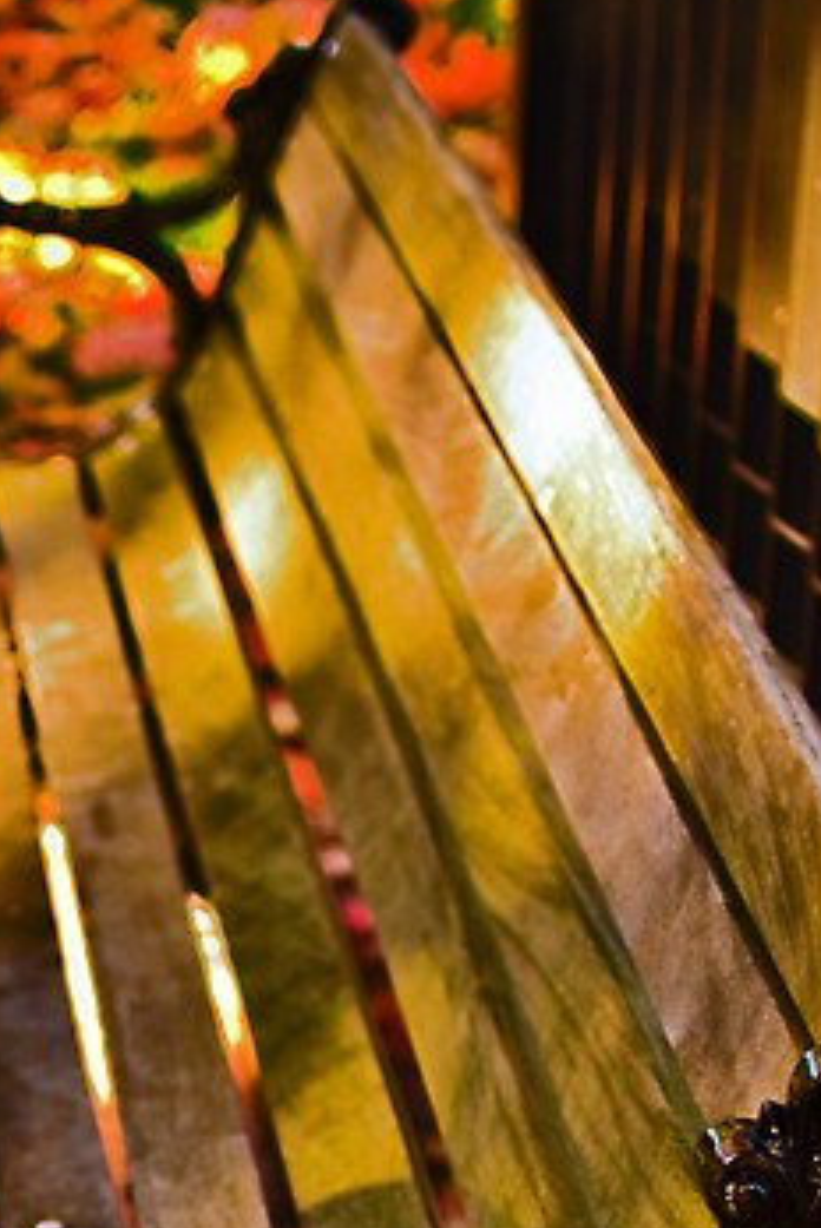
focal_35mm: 151
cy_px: 1405
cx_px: 94
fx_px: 5170
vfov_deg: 13.2
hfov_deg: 9.0
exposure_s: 1/80
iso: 200
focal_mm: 35
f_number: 1.8
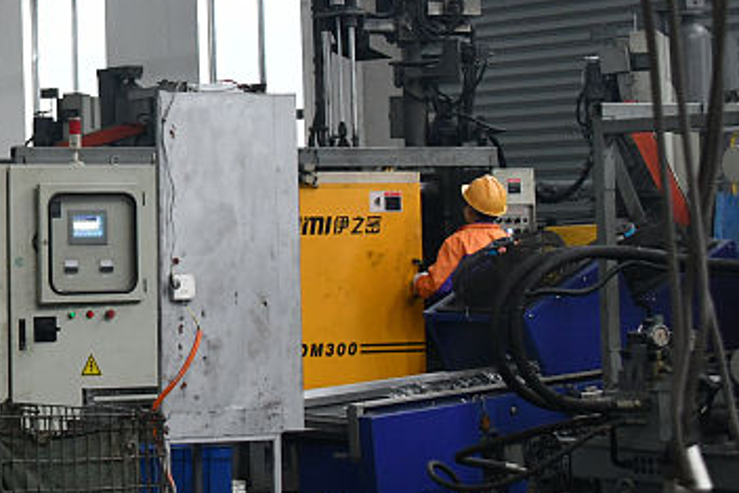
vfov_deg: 9.5
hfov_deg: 13.6
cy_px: -13
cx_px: -334
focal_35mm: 143
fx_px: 2937
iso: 1250
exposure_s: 1/160
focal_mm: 42
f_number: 4
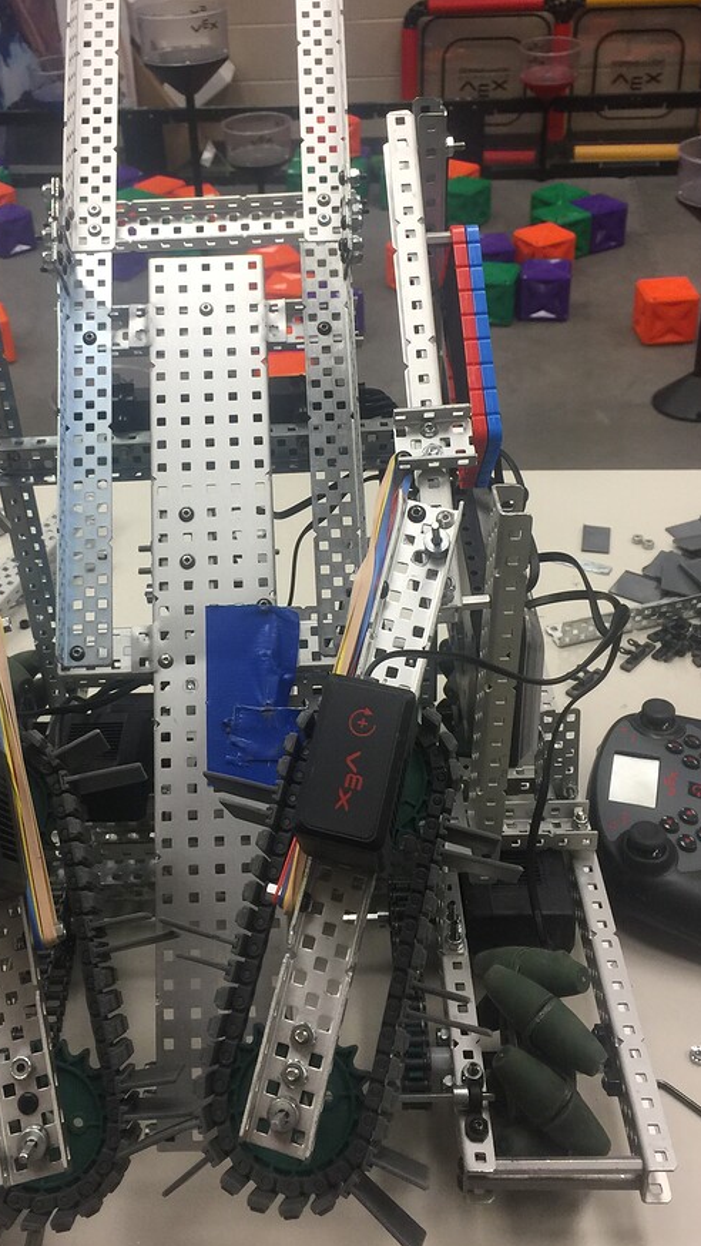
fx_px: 1222
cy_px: 545
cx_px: 254
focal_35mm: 37
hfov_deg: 31.8
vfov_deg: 53.9
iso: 32
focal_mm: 4.15
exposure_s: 1/40
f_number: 2.2
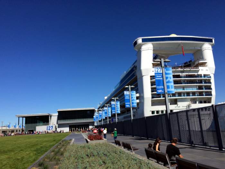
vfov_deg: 48.2
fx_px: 188
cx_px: 112
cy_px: 84
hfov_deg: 61.7
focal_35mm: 29
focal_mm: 4.15
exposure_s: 1/4115
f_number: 2.2
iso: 32
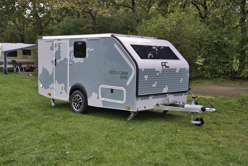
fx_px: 317
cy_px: 83
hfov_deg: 42.7
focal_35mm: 46
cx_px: 124
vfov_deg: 29.2
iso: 400
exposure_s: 1/100
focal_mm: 46
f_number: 5.6
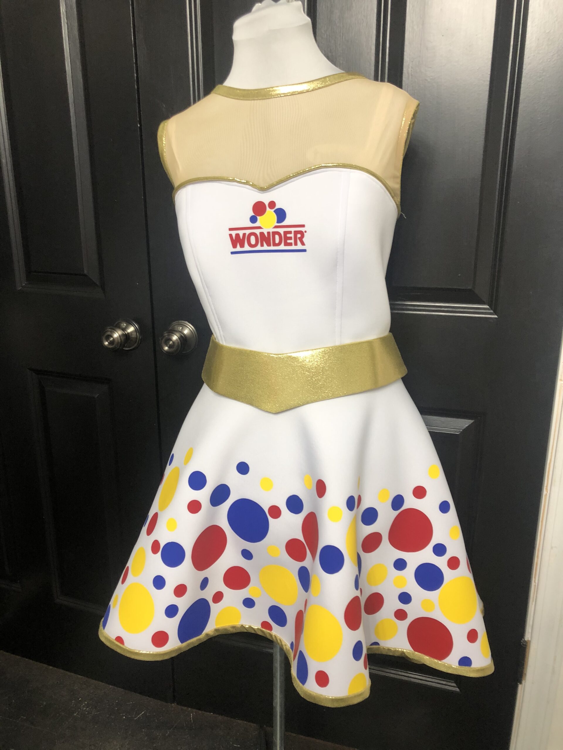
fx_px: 607
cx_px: 282
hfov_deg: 49.7
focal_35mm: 28
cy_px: 375
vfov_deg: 63.4
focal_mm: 3.99
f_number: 1.8
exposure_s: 1/24
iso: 40
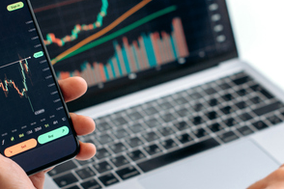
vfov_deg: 11.1
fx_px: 970
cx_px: 152
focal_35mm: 123
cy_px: 104
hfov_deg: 16.7
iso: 320
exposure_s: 1/160
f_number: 3.2
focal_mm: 50
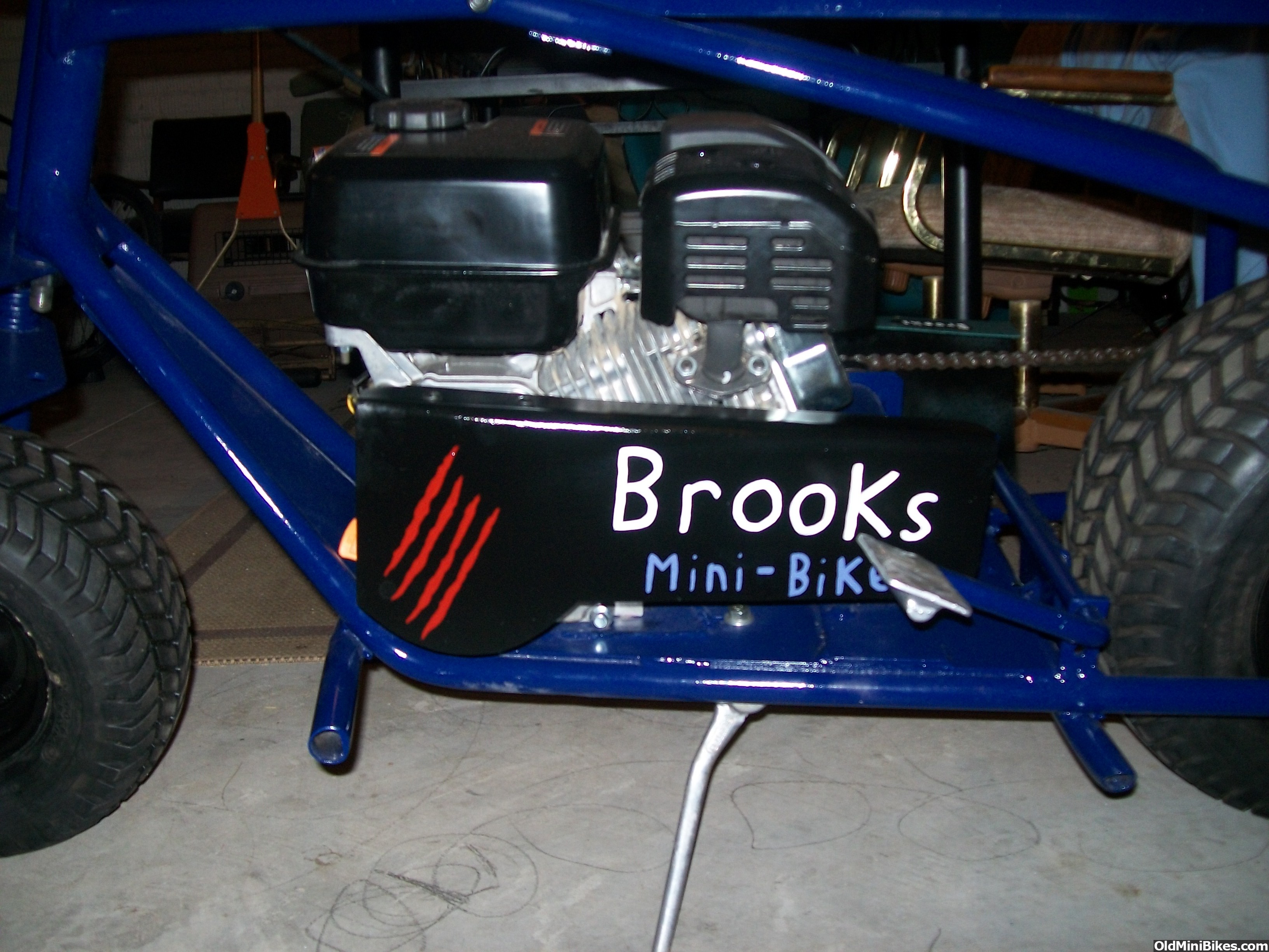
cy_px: 476
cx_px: 634
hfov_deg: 51.4
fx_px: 1320
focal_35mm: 36
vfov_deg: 39.7
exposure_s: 1/30
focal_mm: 6
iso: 80
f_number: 2.7
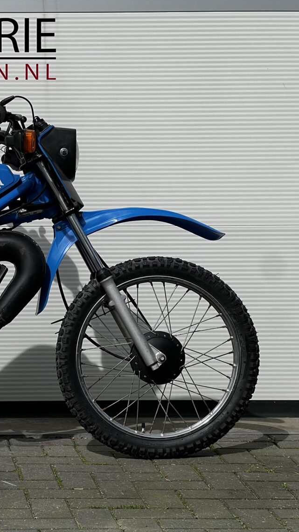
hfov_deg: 10.5
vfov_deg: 18.9
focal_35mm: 113
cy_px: 266
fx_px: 1593
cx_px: -56
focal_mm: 9
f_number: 2.8
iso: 32
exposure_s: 1/1233
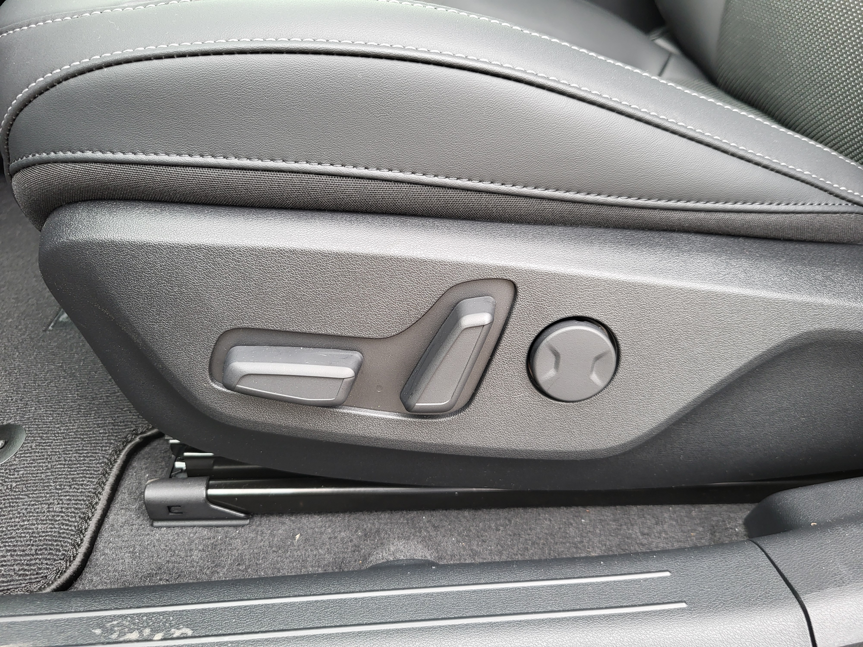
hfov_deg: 67.3
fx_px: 648
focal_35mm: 26
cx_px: 432
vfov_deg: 53.1
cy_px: 324
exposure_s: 1/120
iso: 125
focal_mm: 5.4
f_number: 1.8
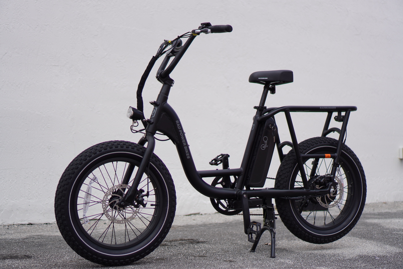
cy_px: 134
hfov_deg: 37.9
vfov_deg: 25.7
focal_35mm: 52
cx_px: 202
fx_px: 588
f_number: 1.8
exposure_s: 1/4000
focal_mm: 35
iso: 100
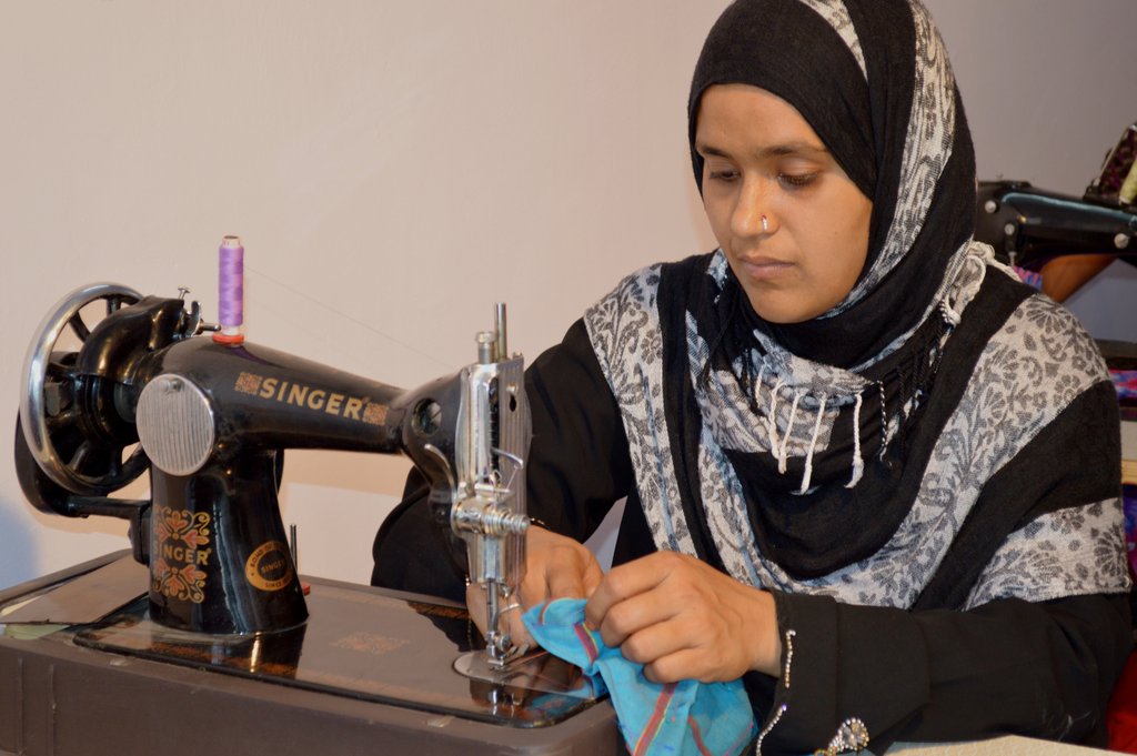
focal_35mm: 82
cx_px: 568
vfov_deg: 16.5
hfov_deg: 24.6
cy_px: 378
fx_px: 2603
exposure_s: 1/60
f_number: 5.6
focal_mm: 55
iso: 640
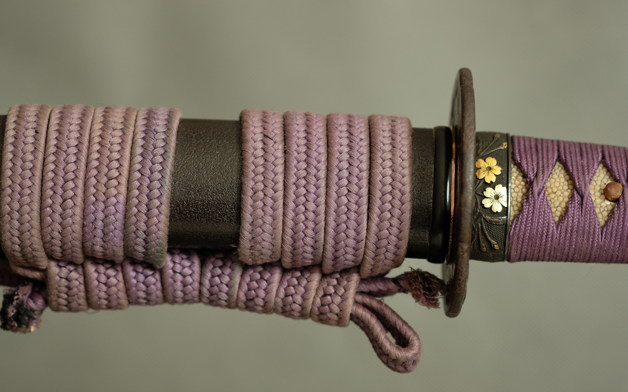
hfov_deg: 22.6
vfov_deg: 14.2
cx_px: 314
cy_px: 209
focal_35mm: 92
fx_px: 1575
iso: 500
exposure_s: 1/60
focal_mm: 60
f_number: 3.6
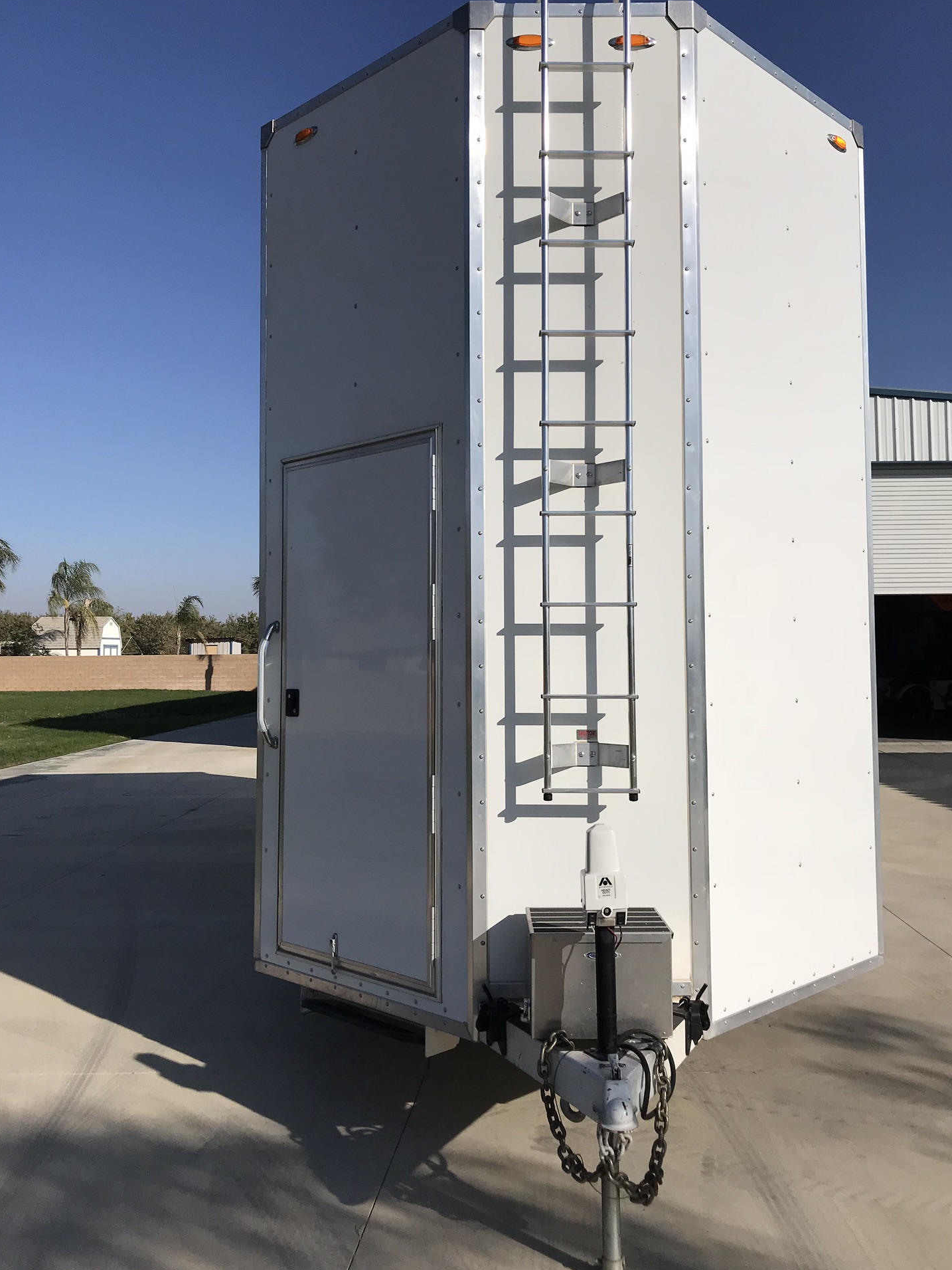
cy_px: 607
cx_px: 496
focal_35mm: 30
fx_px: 1100
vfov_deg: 59.9
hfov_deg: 46.8
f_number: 1.8
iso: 20
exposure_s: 1/6849
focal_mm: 3.99
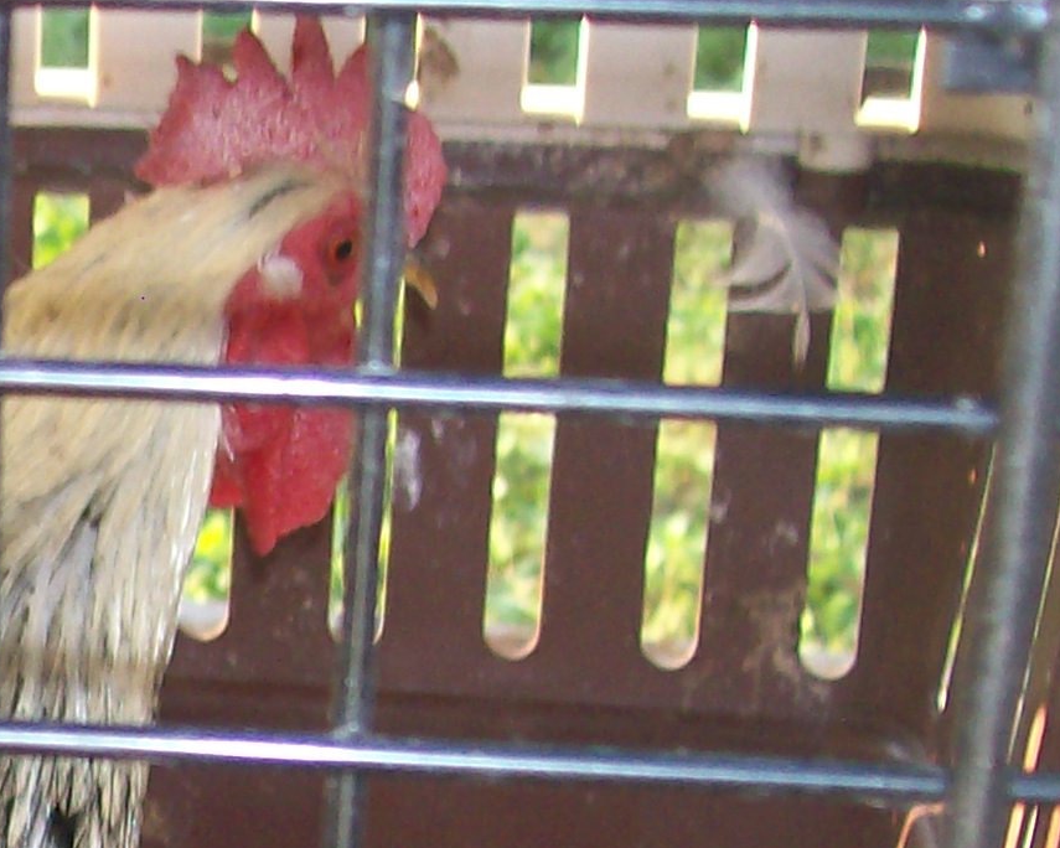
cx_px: -511
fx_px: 3671
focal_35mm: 117
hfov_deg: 15.2
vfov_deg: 13.0
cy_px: 878
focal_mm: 6
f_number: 2.7
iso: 80
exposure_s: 1/64
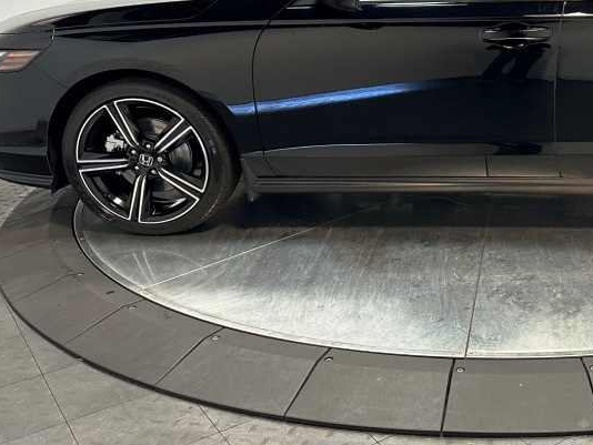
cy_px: 178
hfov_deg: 38.9
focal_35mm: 46
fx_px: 788
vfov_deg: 31.5
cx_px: 511
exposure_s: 1/60
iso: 500
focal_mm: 6.86
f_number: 1.78
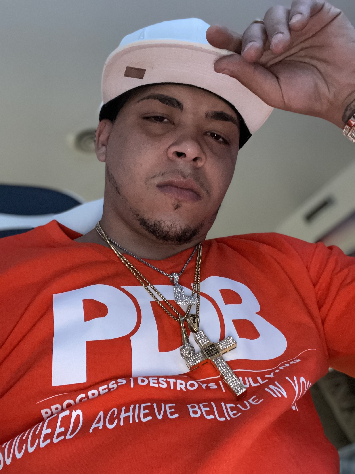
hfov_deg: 46.8
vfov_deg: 60.0
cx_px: 178
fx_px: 410
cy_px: 237
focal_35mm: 30
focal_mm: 2.71
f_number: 2.2
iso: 500
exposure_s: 1/27
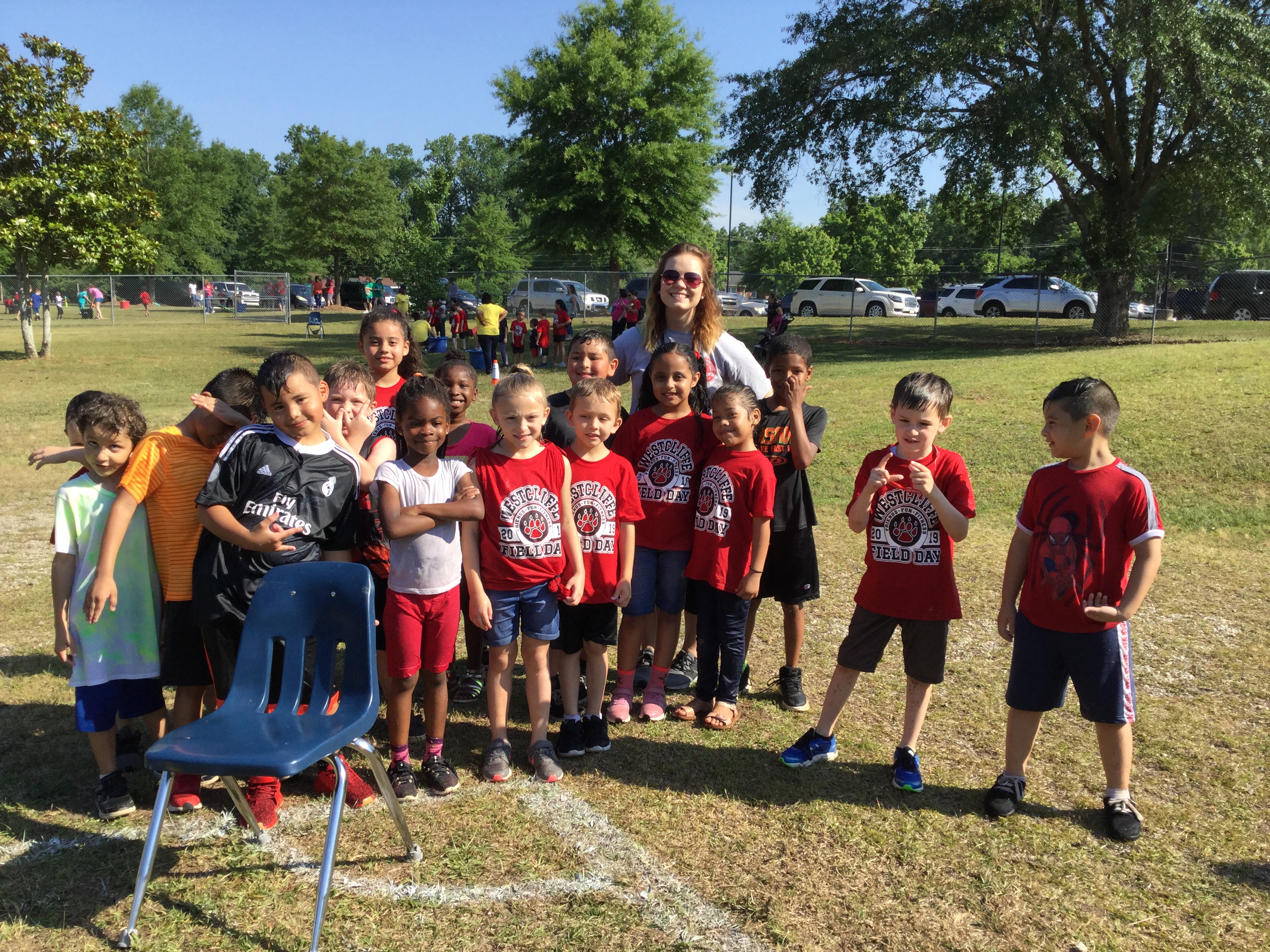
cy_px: 476
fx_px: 1137
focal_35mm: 31
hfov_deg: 58.4
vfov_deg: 45.4
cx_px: 635
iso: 25
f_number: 2.4
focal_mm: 3.3
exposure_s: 1/840
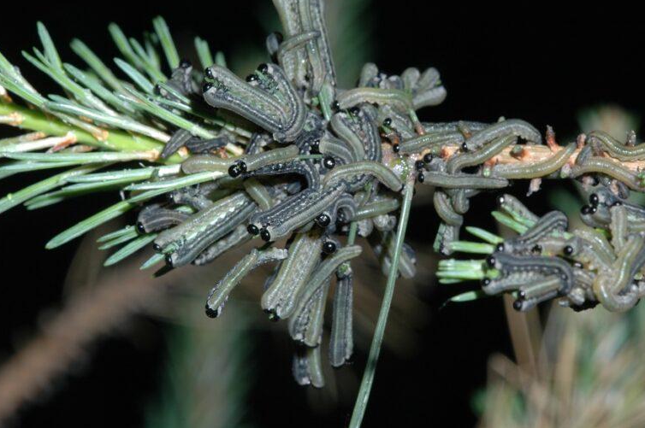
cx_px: 323
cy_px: 211
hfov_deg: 7.5
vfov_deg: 5.0
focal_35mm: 275
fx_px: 4922
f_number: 16
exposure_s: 1/60
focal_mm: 180
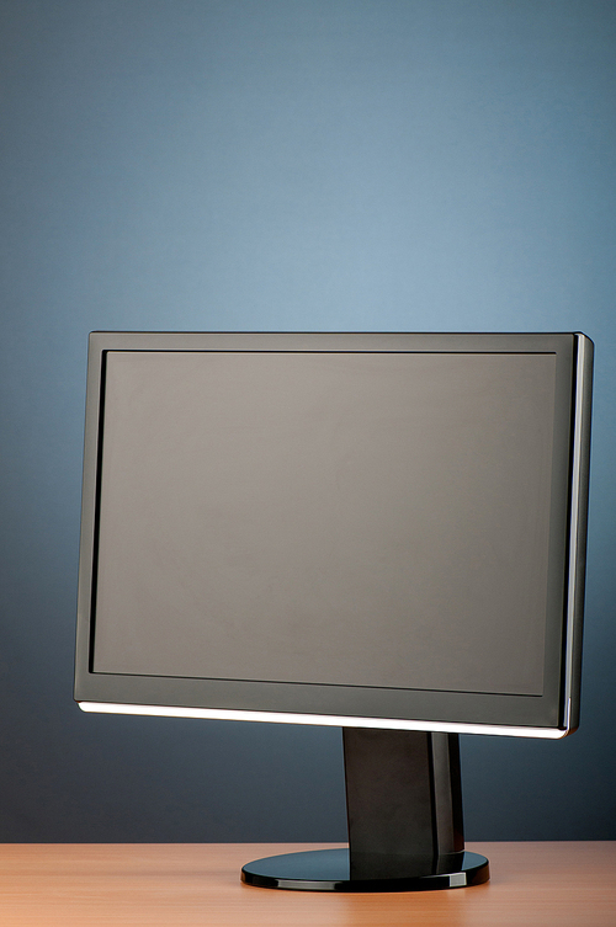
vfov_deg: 13.1
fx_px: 4053
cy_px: 464
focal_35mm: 158
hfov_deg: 8.7
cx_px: 308
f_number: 7.1
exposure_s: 1/200
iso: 200
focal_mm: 105
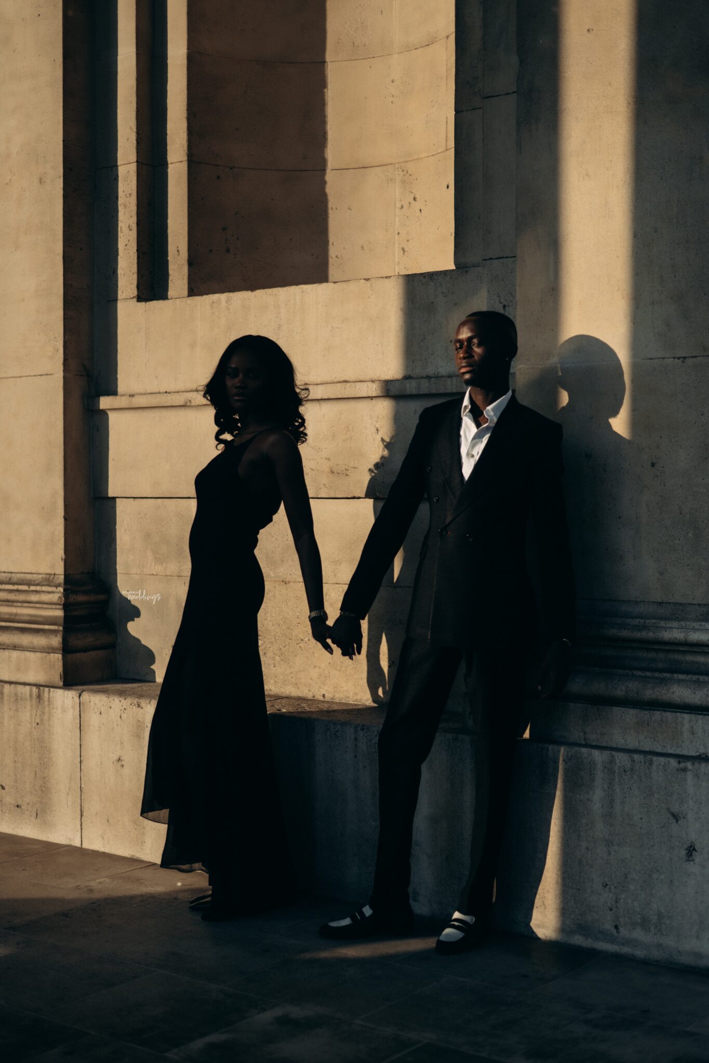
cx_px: 354
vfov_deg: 39.6
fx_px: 1477
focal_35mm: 50
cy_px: 532
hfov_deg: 27.0
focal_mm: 50
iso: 125
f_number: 1.8
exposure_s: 1/2500
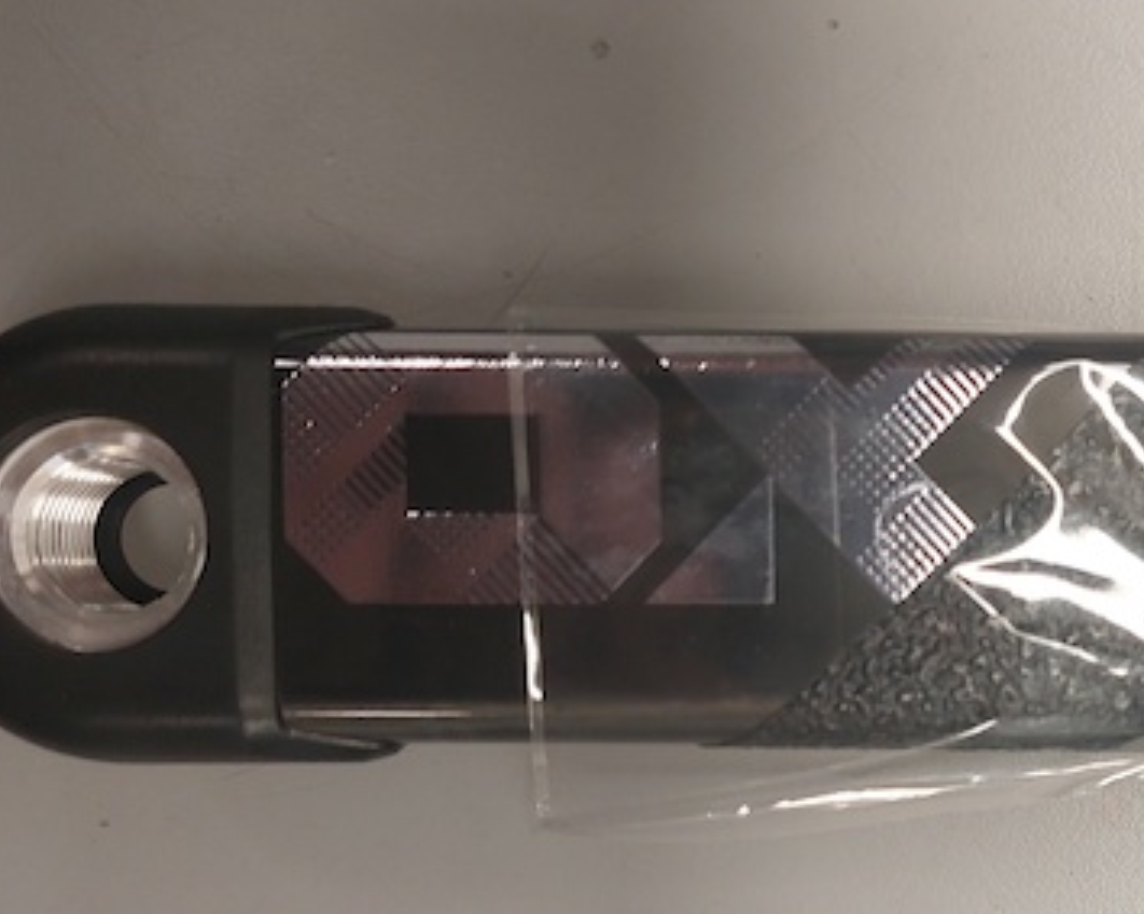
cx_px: 1196
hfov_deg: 32.0
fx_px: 1794
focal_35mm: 53
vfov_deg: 28.2
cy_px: 675
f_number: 1.8
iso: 80
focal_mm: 5.23
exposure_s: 1/120
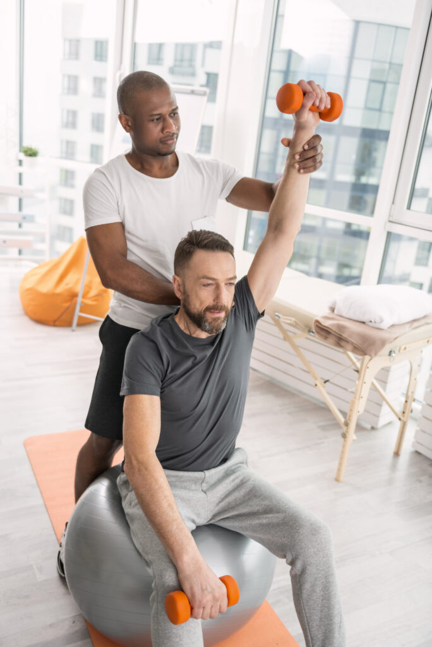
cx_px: 216
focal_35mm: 32
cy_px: 324
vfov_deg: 58.7
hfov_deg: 41.2
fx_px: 575
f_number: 2.8
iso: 250
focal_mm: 32
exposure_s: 1/160
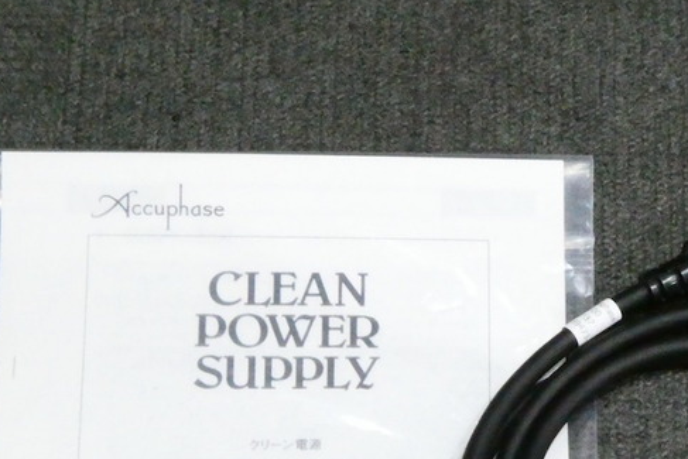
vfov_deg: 8.4
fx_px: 3097
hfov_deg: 12.7
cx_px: 455
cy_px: 493
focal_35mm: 162
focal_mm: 14.1
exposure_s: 1/40
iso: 1600
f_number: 7.1
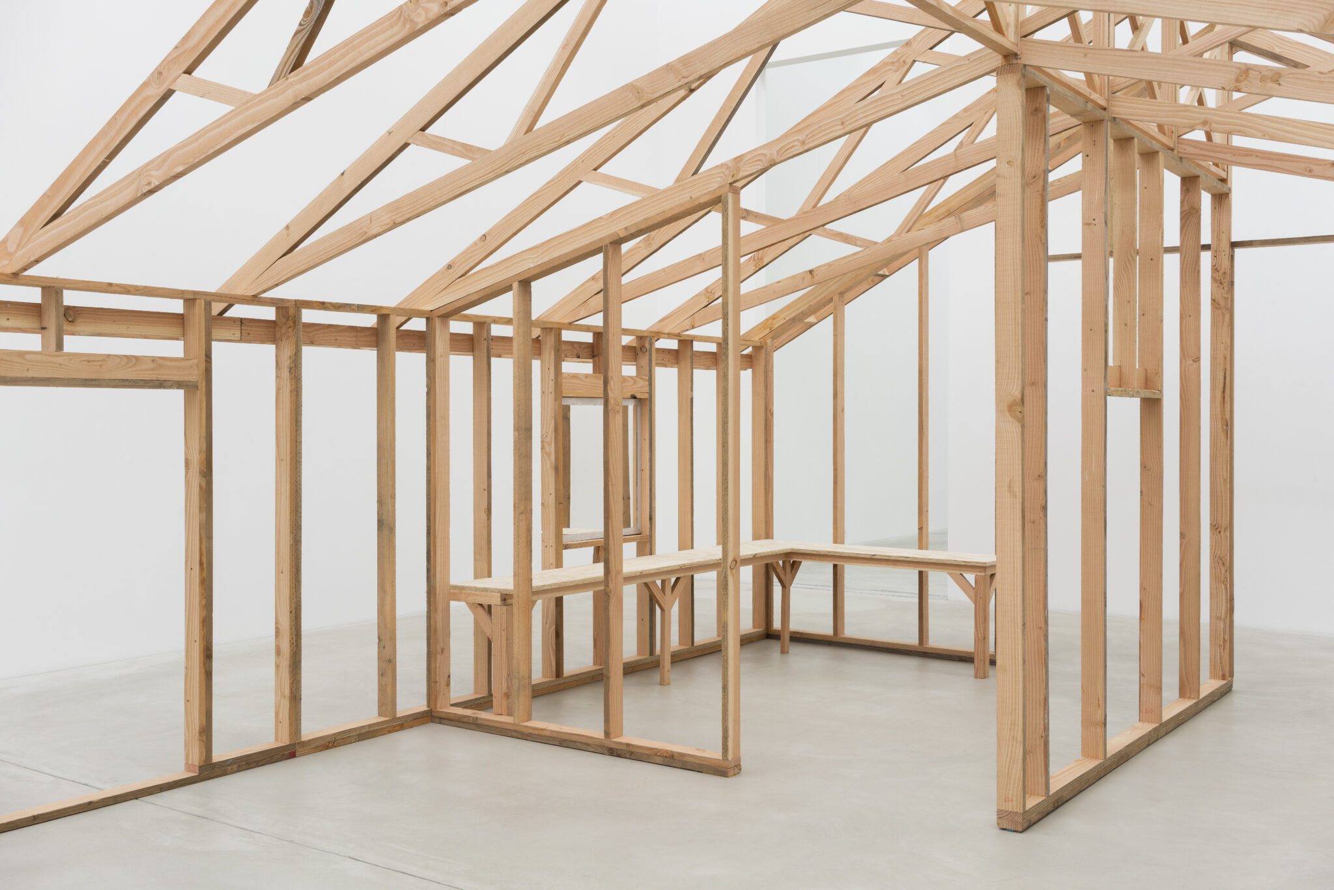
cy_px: 445
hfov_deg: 54.4
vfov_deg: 37.9
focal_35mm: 35
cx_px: 667
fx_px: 1297
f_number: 11
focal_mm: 35
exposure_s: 1/5
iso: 200
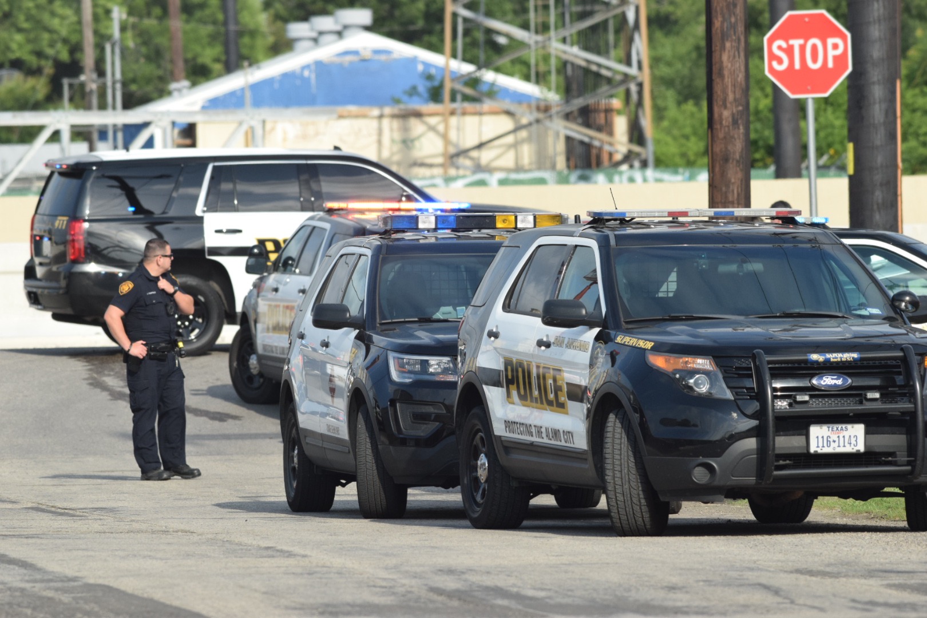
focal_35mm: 450
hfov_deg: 4.6
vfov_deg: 3.1
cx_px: 464
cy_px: 309
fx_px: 11587
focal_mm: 300
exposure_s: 1/2500
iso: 800
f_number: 6.3
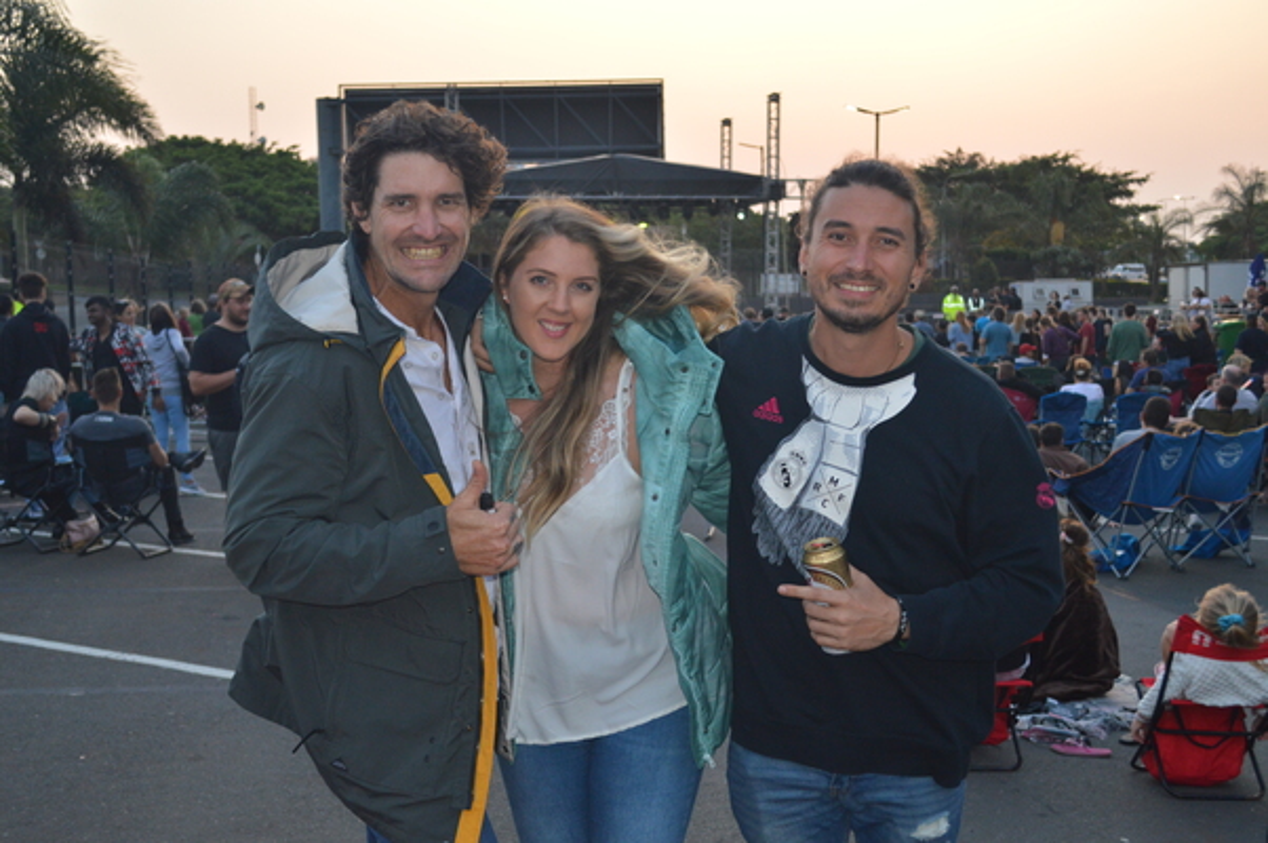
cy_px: 422
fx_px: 1583
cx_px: 634
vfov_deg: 29.8
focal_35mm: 45
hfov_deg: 43.6
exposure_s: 1/60
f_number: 4.5
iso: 560
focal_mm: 30
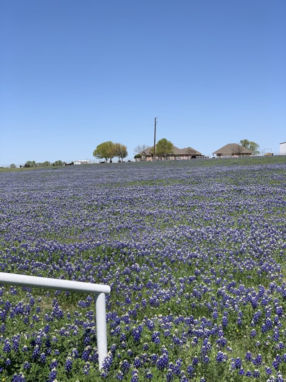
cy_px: 191
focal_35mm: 52
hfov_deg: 28.0
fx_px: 573
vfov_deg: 36.8
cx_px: 143
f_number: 2.4
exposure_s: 1/1497
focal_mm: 6
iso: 16
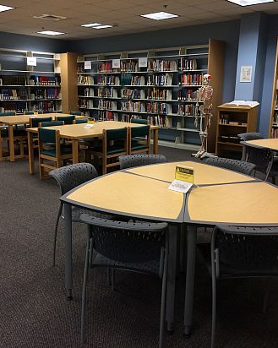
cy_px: 153
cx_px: 129
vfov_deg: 54.1
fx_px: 340
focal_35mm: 33
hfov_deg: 44.5
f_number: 2.2
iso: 125
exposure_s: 1/30
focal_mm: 4.15
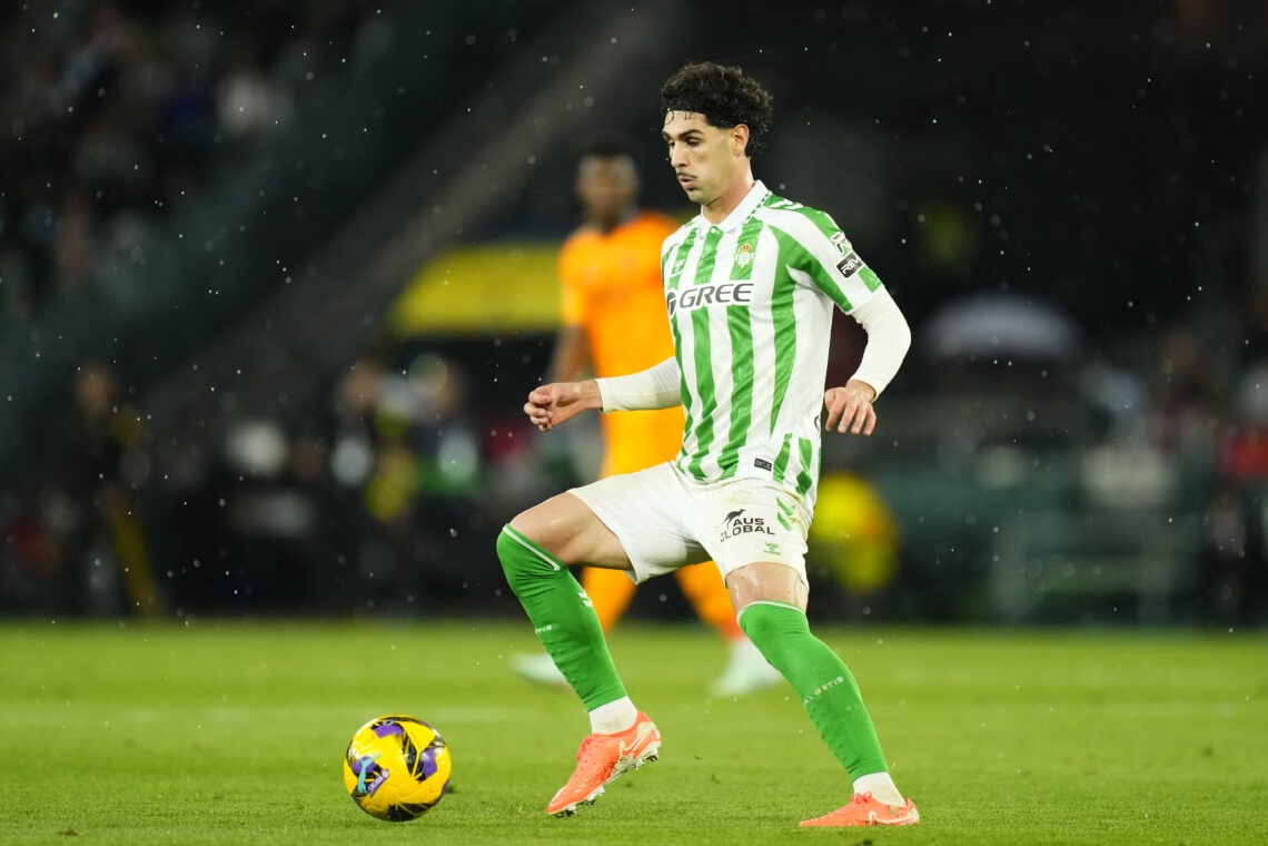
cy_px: 423
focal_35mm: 400
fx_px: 14088
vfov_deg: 3.4
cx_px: 634
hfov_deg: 5.2
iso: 3200
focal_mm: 400
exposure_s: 1/2000
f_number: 2.8
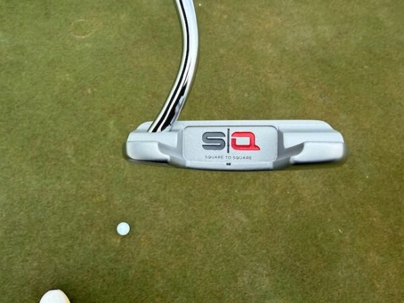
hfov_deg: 71.6
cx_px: 202
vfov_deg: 56.8
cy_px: 152
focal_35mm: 24
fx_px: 280
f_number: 2.2
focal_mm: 2.22
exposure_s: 1/639
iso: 40
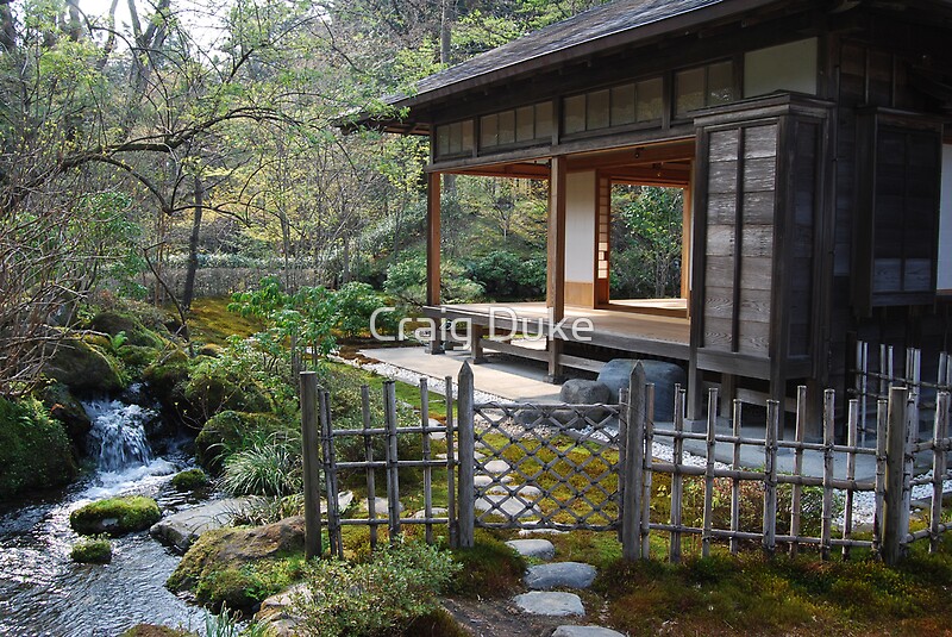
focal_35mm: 33
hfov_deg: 57.2
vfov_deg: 40.0
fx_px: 873
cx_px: 476
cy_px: 318
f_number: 8
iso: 200
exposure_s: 1/60
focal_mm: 22
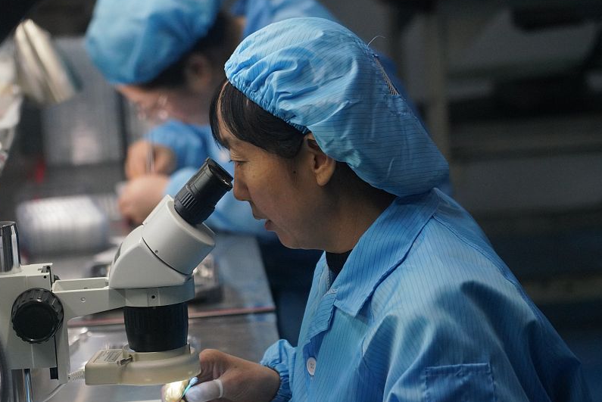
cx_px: 201
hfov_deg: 13.1
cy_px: 231
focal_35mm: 157
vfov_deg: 8.8
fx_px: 2627
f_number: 4
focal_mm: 104
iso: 4000
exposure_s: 1/640
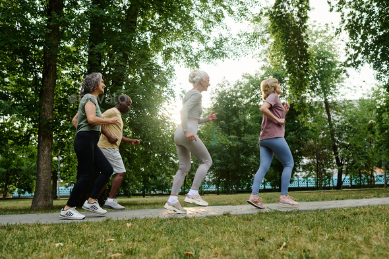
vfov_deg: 37.8
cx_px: 194
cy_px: 130
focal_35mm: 35
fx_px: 378
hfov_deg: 54.4
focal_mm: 35
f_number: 3.5
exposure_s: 1/500
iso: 800
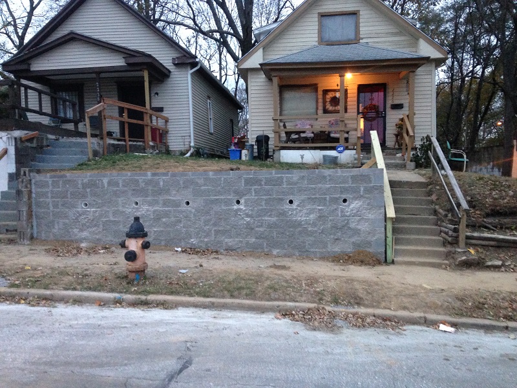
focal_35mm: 33
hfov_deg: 55.4
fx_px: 493
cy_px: 194
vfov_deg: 42.9
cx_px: 258
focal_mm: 4.12
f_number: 2.4
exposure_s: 1/20
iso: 320
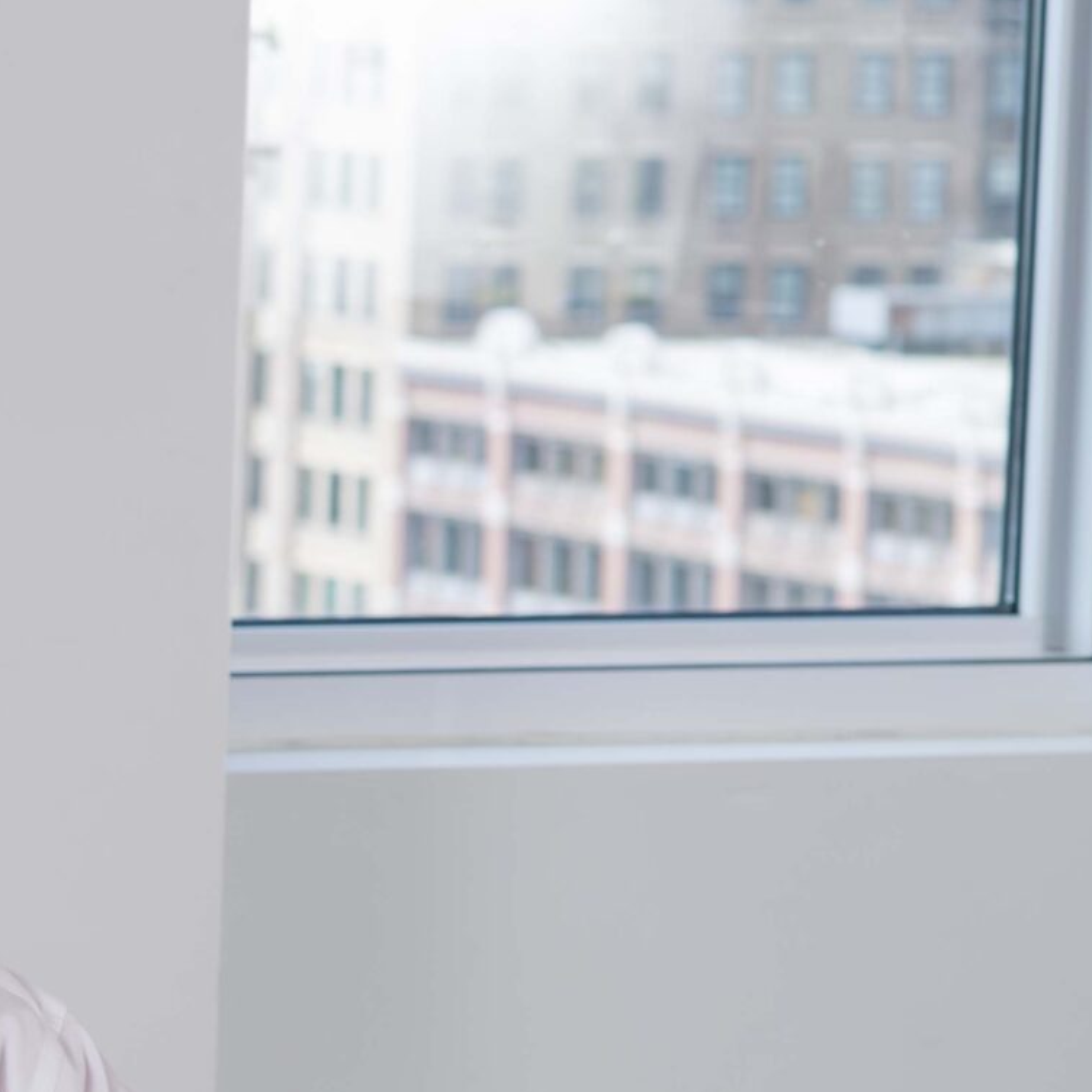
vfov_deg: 7.1
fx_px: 8780
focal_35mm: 246
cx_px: -584
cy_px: 1027
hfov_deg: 7.0
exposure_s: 1/200
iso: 320
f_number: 6.3
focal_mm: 85
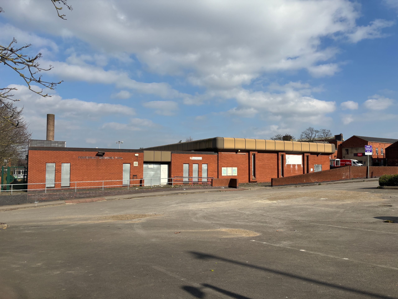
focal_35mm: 26
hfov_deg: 67.3
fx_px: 299
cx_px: 199
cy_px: 150
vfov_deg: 53.1
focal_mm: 5.96
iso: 50
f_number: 1.6
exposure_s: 1/4630
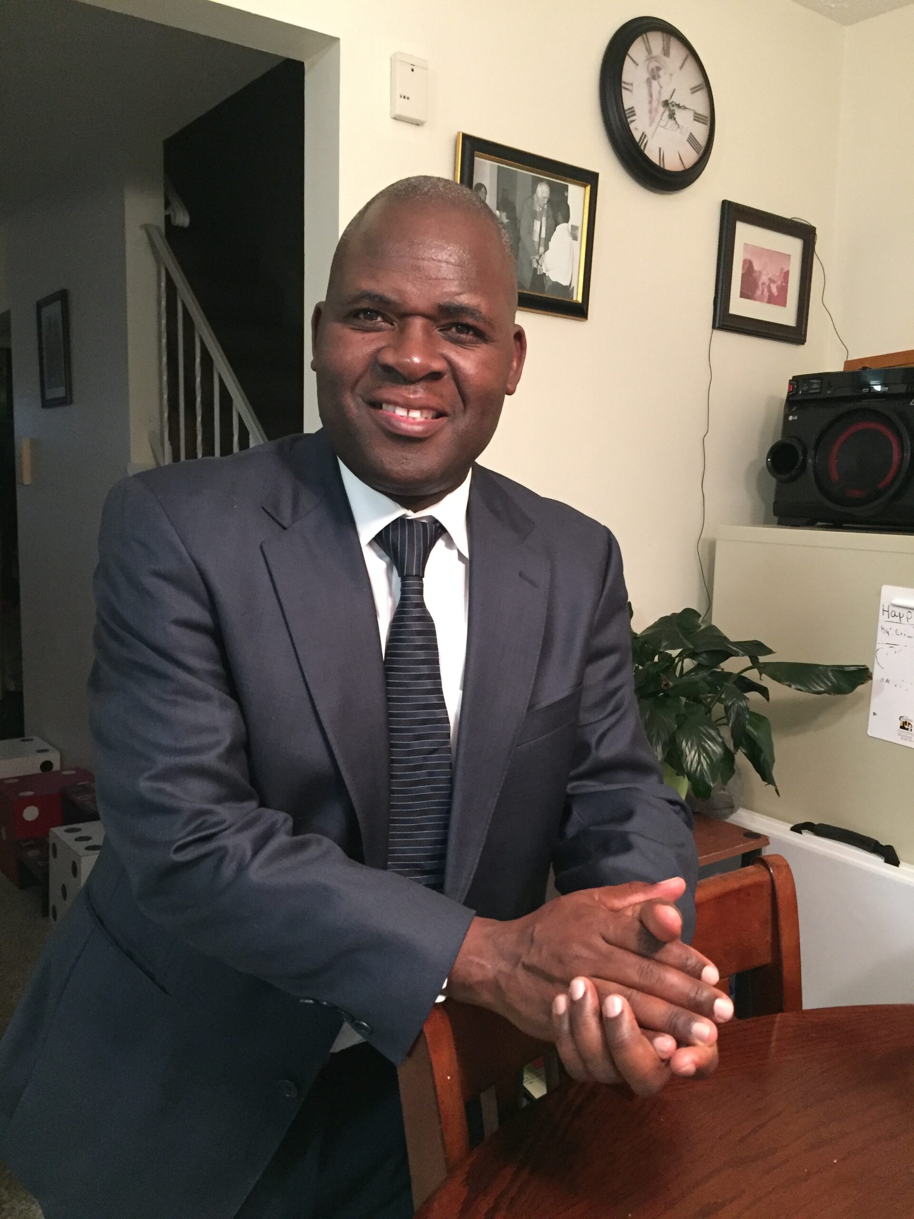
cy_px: 610
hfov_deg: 48.2
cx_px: 457
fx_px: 1021
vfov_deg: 61.7
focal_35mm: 29
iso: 320
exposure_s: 1/15
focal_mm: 4.15
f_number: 2.2
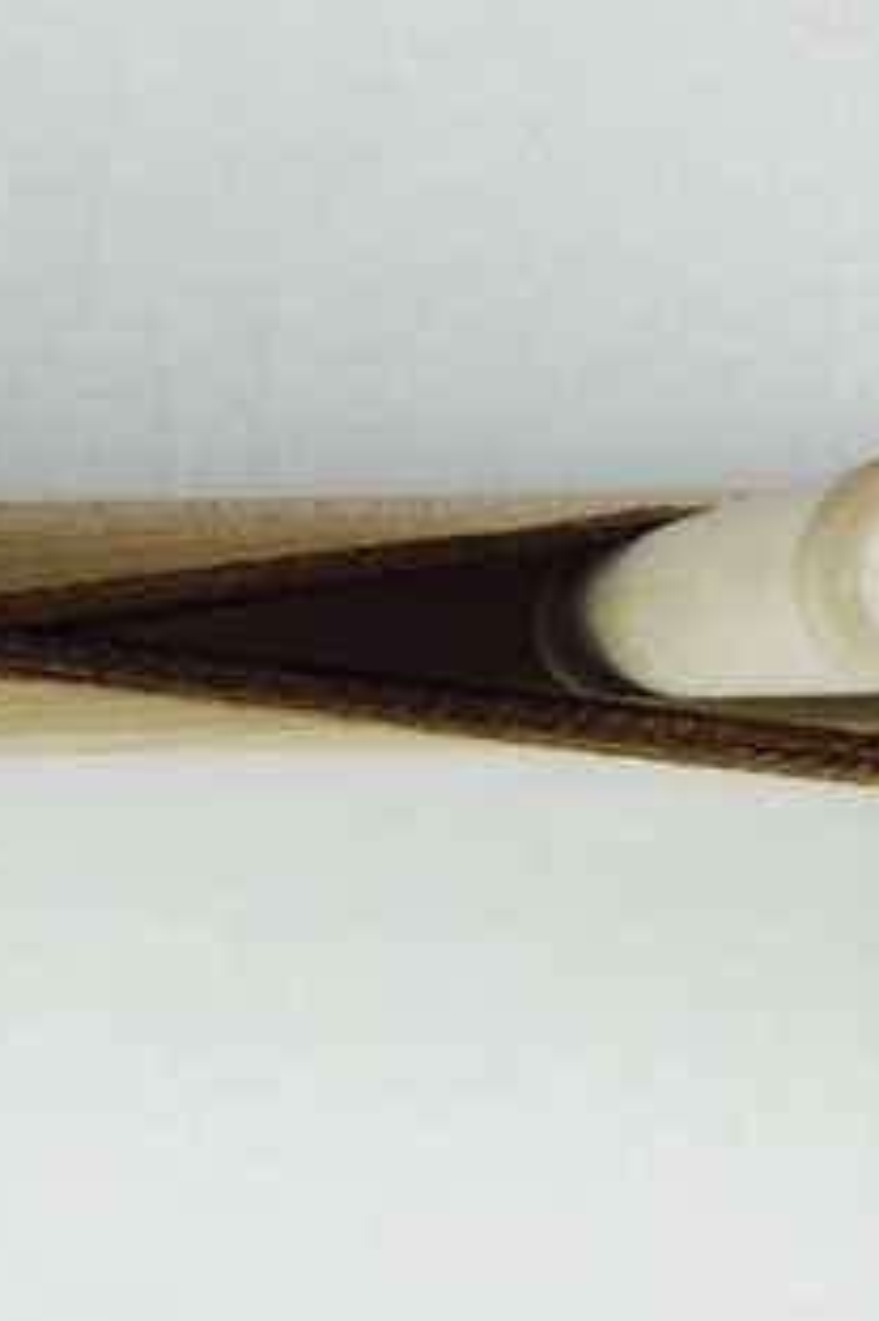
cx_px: -8
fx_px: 3556
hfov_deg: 13.9
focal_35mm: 97
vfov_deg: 20.5
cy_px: 1245
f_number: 2.2
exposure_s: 1/208
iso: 32
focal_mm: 4.15
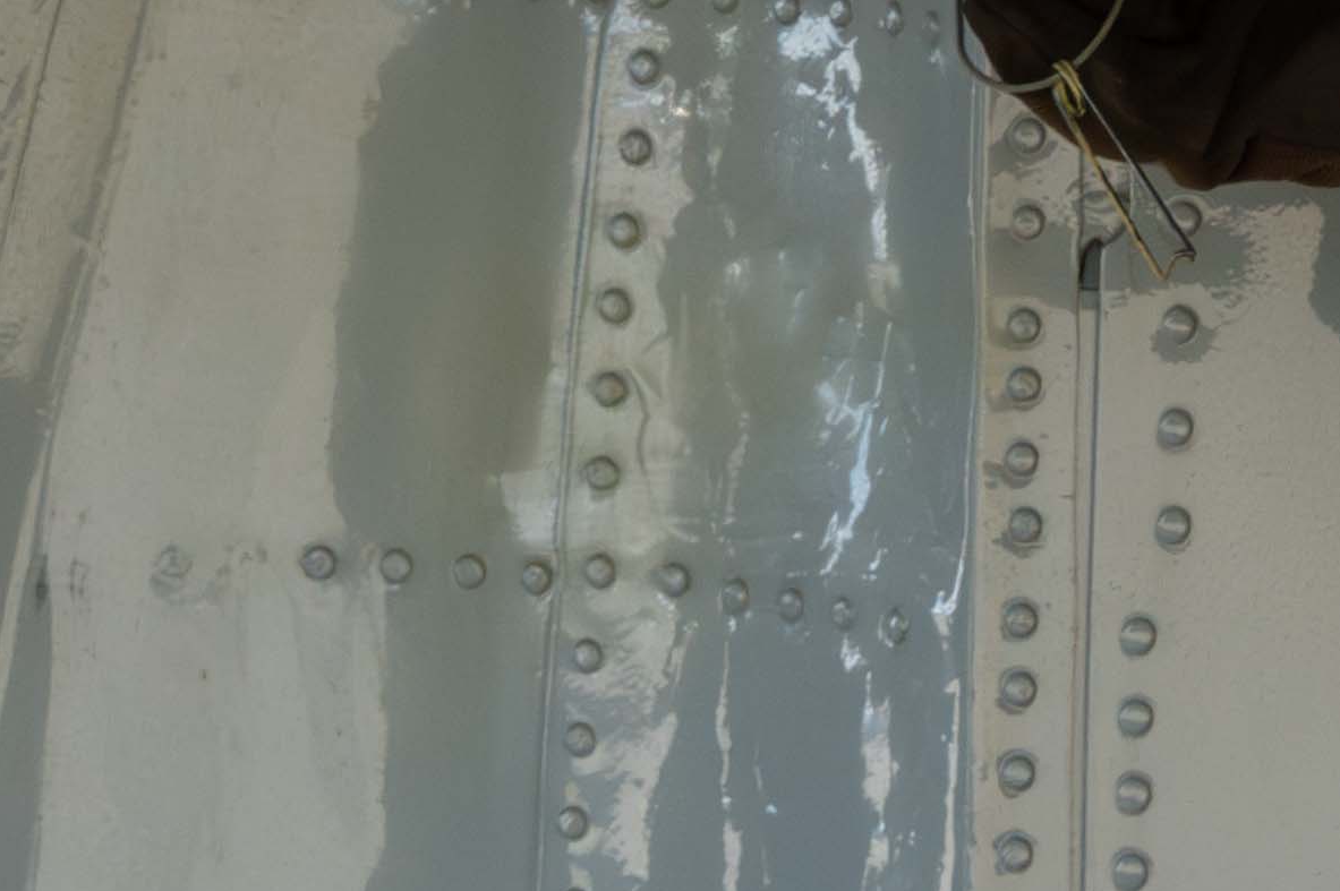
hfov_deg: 3.0
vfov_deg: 2.0
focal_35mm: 690
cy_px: -6
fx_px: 25665
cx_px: 1955
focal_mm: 135
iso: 1600
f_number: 14
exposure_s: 1/320
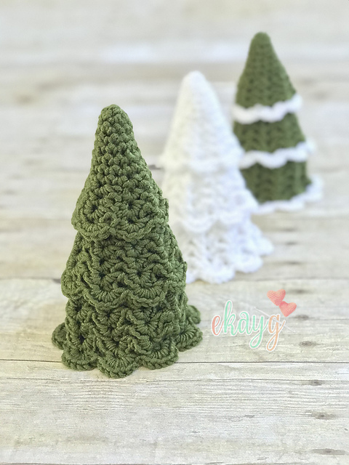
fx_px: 766
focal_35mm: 57
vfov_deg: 33.8
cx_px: 174
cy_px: 232
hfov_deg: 25.7
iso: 400
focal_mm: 6.6
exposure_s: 1/60
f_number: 2.8
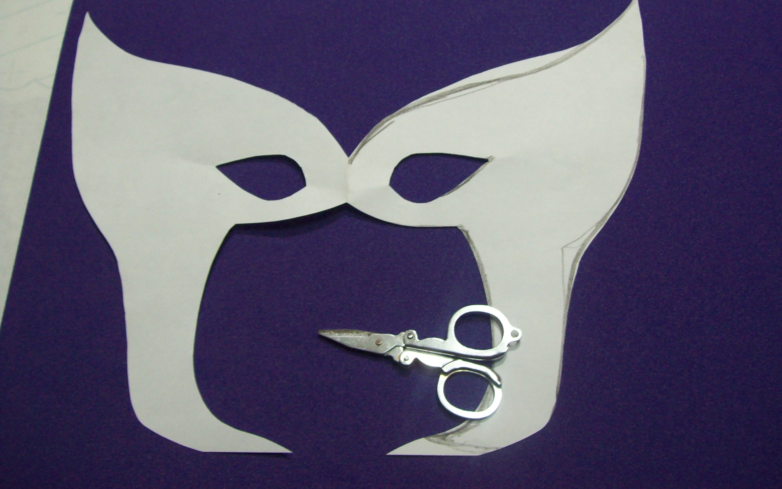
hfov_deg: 50.4
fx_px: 831
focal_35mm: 39
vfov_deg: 32.7
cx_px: 390
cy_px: 192
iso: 160
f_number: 2.7
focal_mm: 6
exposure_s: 1/10.2
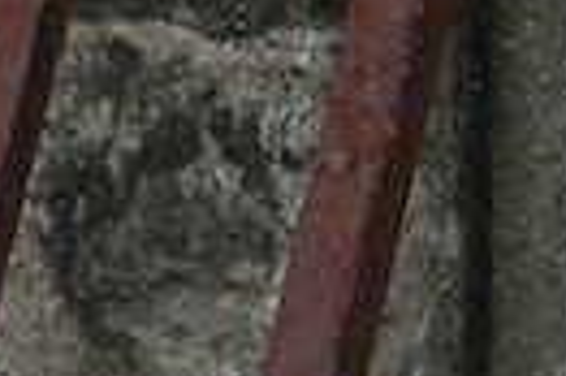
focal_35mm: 574
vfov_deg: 2.4
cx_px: -735
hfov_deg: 3.6
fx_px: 9013
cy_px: 979
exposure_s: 1/250
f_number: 8
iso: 200
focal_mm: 50
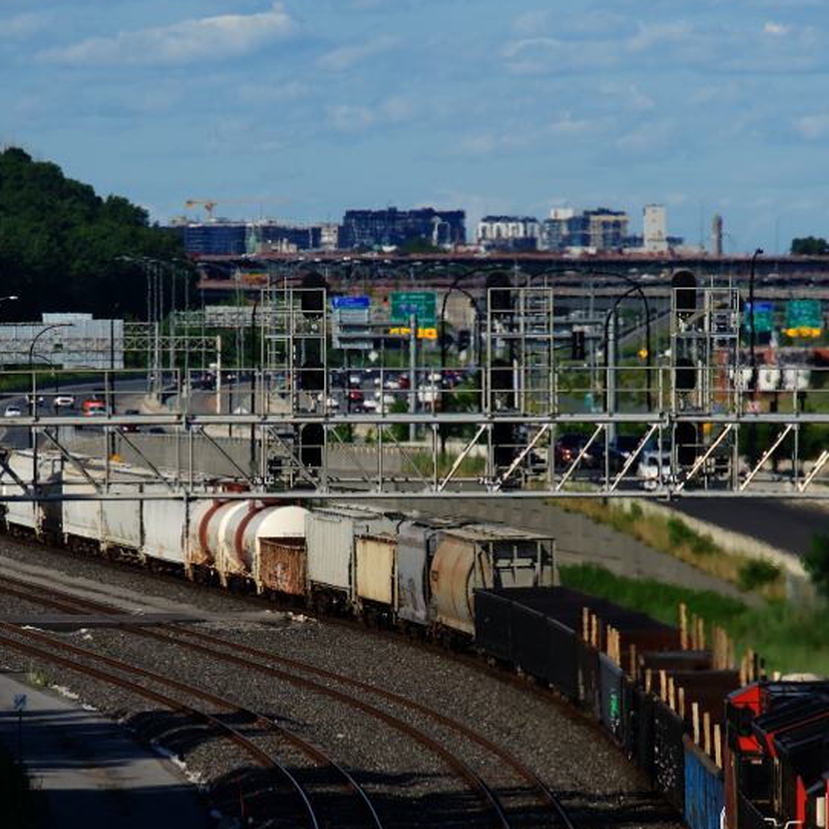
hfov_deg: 5.1
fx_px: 9239
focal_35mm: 341
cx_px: 535
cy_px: 610
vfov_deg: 5.1
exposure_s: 1/640
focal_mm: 170
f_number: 8
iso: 250
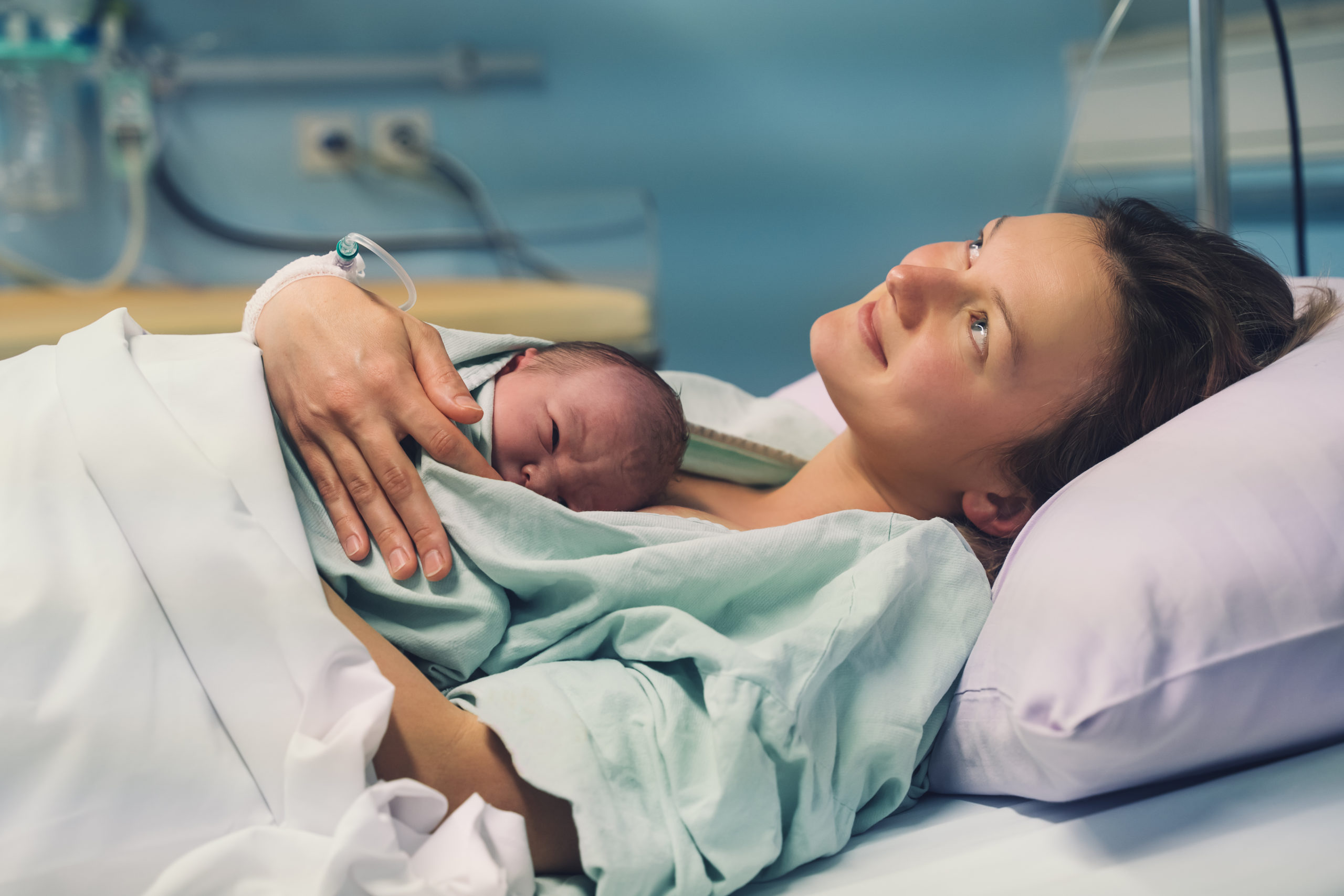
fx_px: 2352
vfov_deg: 21.6
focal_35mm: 63
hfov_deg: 31.9
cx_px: 672
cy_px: 448
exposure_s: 1/60
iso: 640
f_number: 4
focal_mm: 63
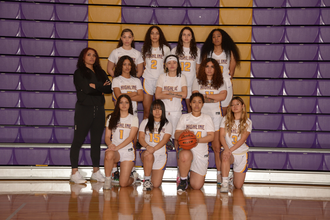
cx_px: 165
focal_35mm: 120
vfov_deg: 11.4
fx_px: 1100
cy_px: 110
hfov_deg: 17.1
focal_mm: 120
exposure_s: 1/160
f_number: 8
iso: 640
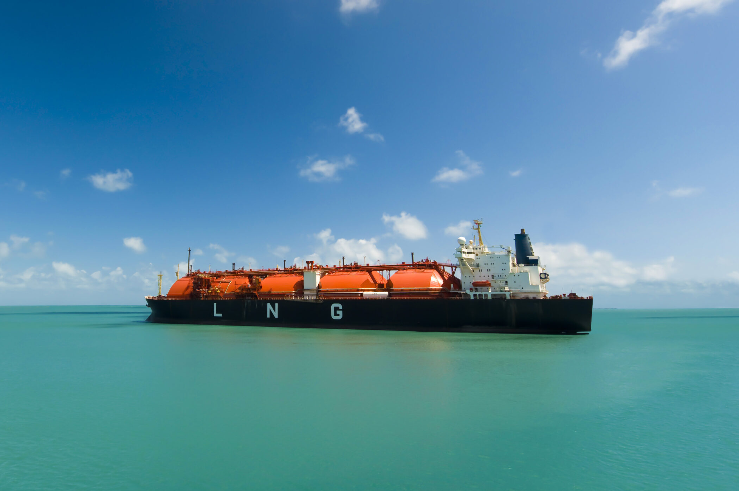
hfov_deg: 77.6
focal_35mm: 22
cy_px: 196
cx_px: 290
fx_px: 451
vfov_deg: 56.6
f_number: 10
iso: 200
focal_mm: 12
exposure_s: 1/125
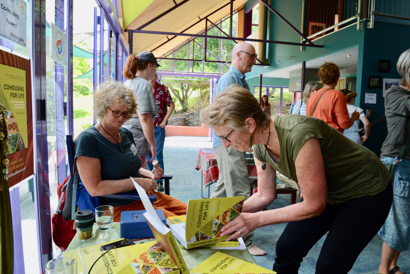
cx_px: 205
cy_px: 137
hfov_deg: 73.7
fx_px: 273
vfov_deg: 53.2
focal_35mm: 24
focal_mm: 24
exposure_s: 1/80
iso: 800
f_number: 10
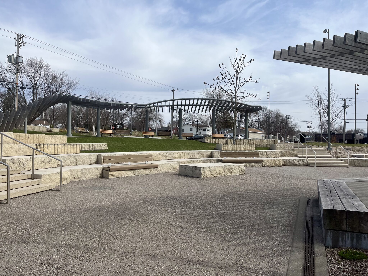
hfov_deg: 67.3
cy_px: 138
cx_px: 184
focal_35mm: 26
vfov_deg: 53.1
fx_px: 276
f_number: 1.6
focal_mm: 5.1
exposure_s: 1/5319
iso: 50
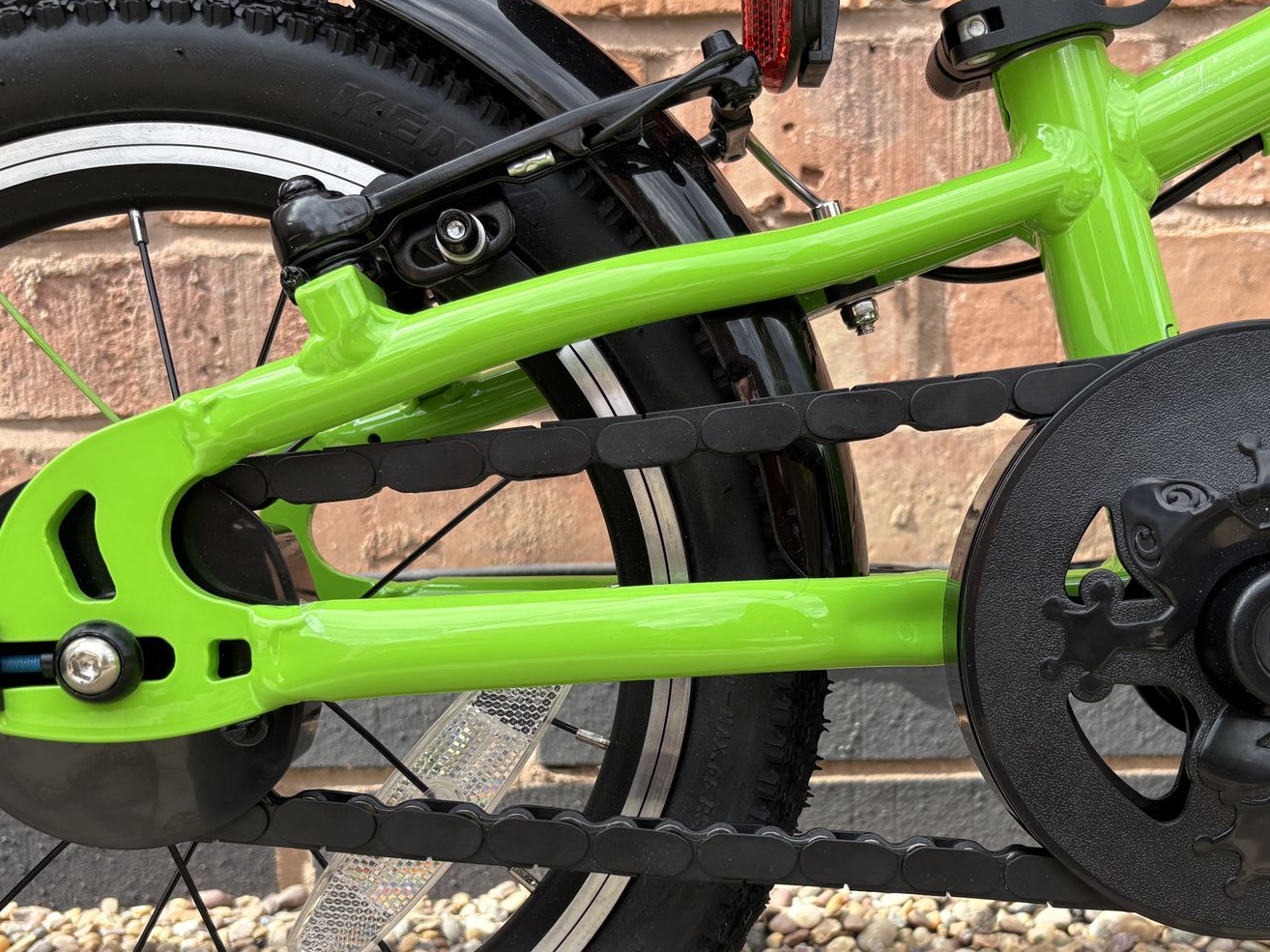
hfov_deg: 48.6
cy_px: 628
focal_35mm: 38
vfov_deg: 37.3
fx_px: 1394
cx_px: 784
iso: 50
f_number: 1.6
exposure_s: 1/820
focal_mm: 5.96
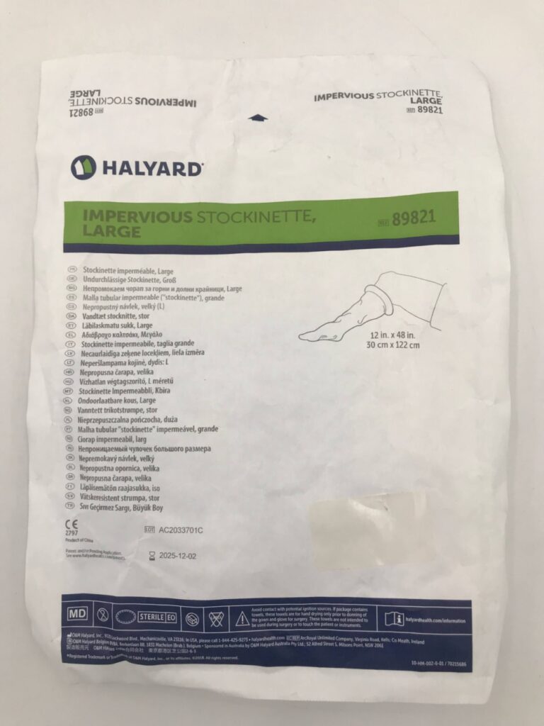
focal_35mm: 28
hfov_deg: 49.7
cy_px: 363
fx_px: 587
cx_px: 272
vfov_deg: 63.4
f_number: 1.8
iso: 32
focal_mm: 3.99
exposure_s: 1/60
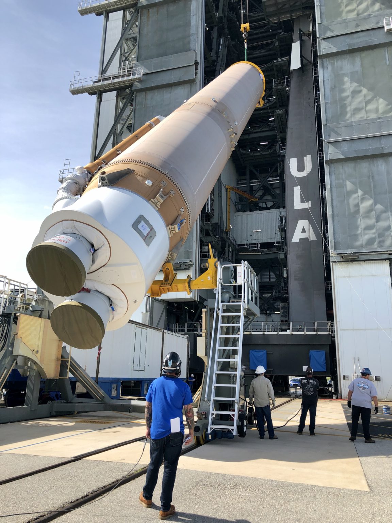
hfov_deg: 49.7
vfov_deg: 63.4
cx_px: 196
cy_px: 262
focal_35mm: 28
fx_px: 423
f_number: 1.8
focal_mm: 3.99
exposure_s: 1/1312
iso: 20
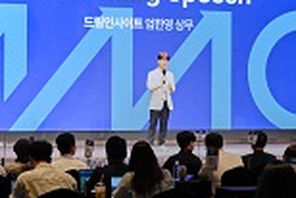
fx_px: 1374
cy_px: 71
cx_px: 379
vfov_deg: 8.2
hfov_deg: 12.0
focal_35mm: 167
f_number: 4
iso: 2500
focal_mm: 43
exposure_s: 1/320
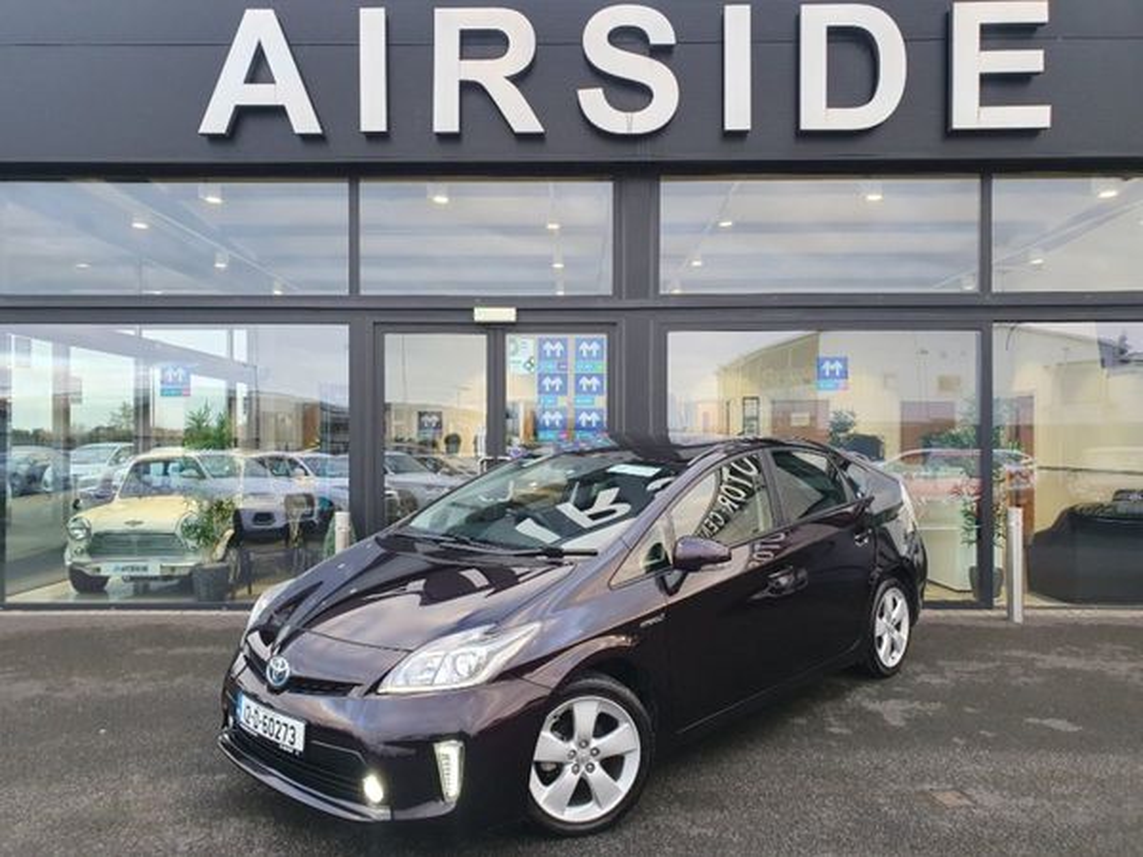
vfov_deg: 53.1
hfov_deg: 67.3
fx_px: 859
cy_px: 428
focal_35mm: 26
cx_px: 572
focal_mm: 4.32
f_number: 2.4
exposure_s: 1/100
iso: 160
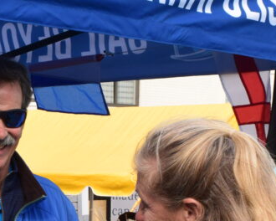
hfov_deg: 14.2
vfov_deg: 11.7
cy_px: 201
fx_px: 1070
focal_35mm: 131
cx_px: -59
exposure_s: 1/200
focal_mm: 20
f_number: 10
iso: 400
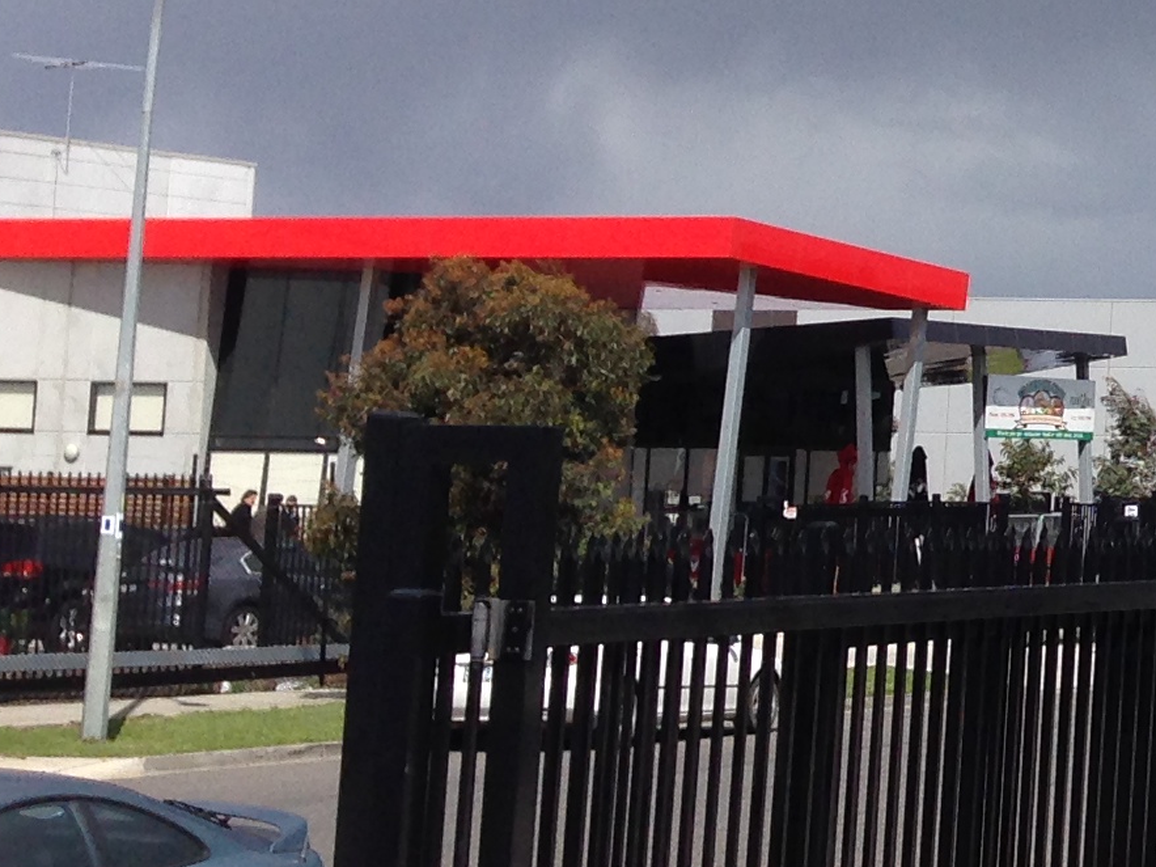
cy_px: 72
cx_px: 2033
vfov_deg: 12.1
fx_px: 4074
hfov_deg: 14.4
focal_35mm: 122
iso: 50
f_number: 2.4
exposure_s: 1/2008
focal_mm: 4.12
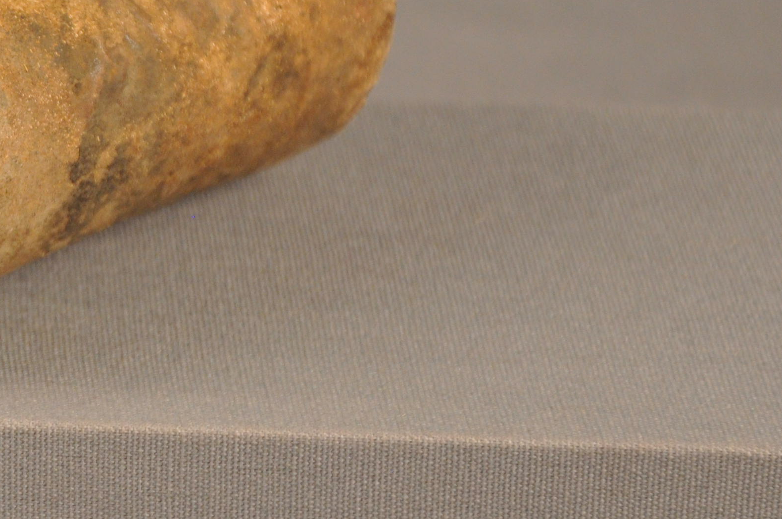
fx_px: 6183
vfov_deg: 4.8
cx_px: -106
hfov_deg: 7.2
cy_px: 168
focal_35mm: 285
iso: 640
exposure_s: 1/60
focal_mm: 70
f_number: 5.3
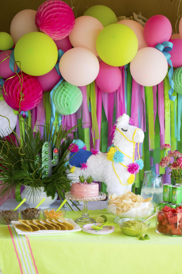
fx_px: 398
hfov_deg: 25.8
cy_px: 137
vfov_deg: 37.9
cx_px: 91
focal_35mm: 52
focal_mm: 35
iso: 200
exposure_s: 1/320
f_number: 2
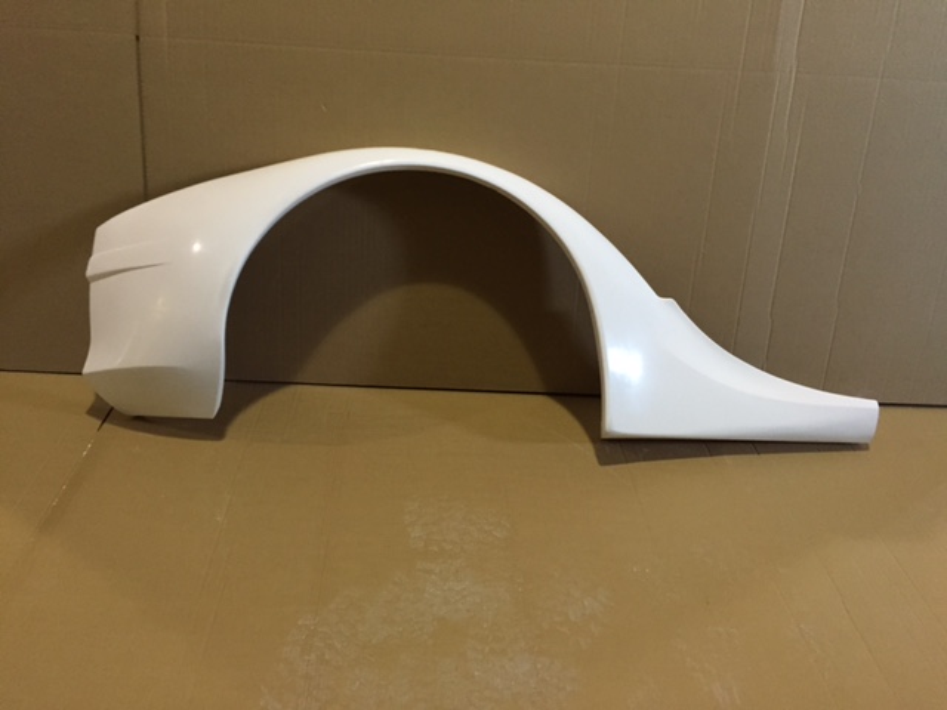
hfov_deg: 61.7
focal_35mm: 29
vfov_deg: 48.2
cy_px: 355
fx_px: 793
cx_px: 474
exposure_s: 1/33
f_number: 2.2
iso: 250
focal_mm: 4.15
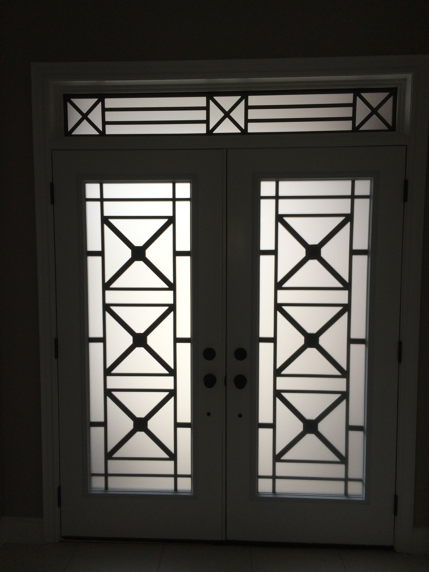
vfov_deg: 60.0
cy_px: 286
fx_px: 496
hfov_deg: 46.8
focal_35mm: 30
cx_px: 214
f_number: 2.2
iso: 50
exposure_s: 1/363
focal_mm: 4.12
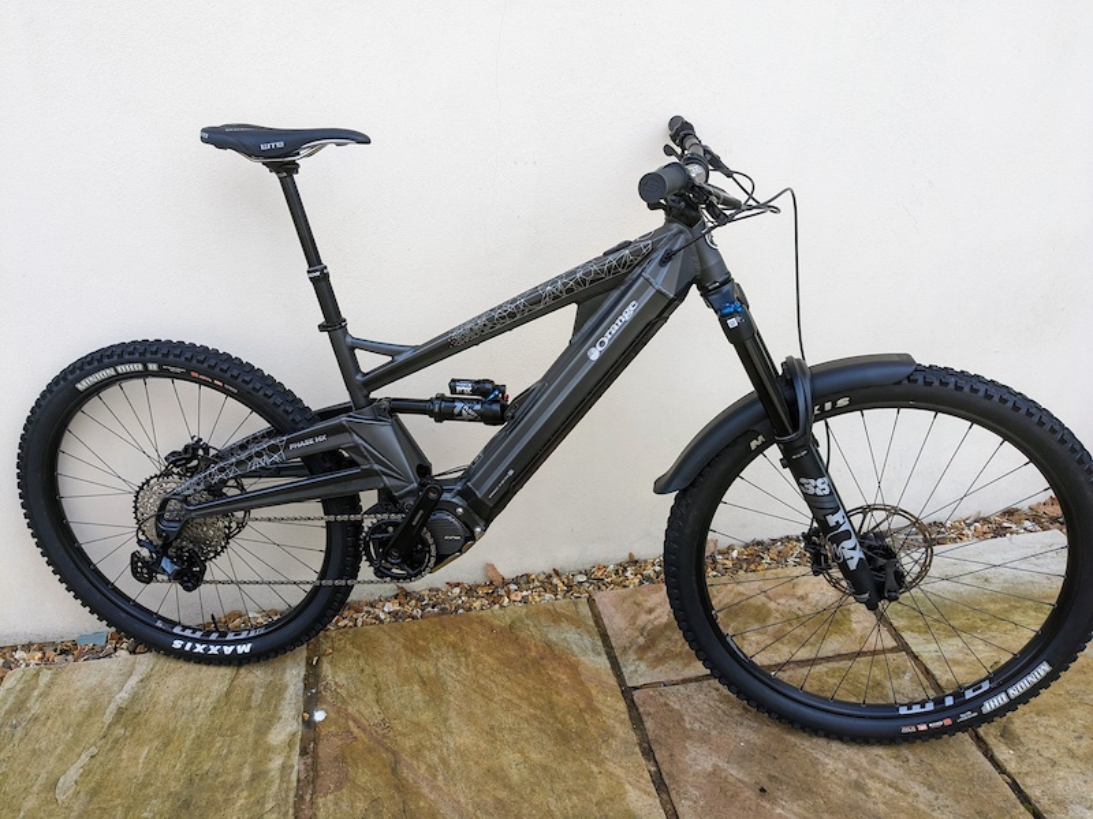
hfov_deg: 65.3
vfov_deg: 51.4
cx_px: 546
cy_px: 410
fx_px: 853
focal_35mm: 27
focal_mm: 4.38
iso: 79
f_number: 1.73
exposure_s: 1/329
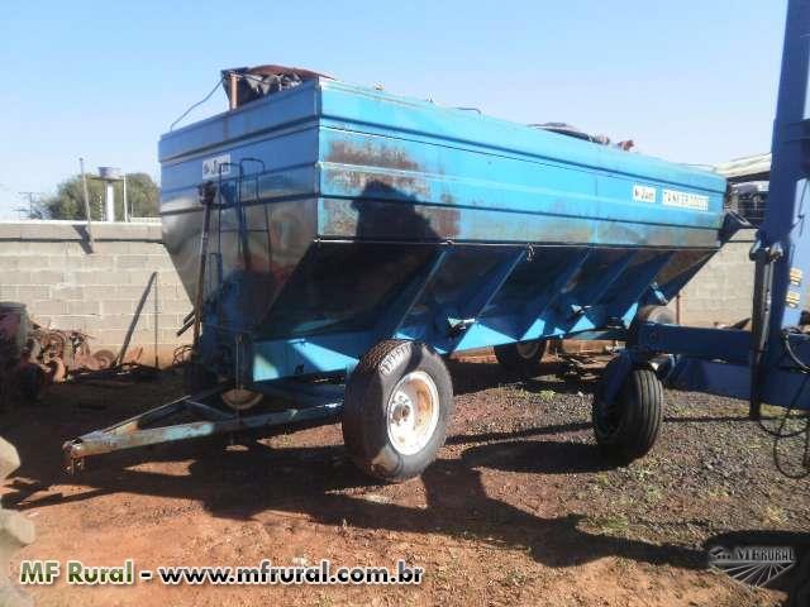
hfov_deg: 67.3
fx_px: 608
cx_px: 405
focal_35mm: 26
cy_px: 304
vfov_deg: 53.1
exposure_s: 1/1000
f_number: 2.6
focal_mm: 4.65
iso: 100
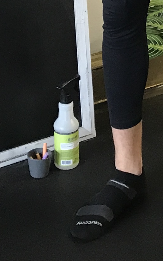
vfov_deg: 13.1
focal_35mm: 145
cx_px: 203
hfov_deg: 8.9
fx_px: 1030
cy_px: -197
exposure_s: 1/24
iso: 40
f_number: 1.8
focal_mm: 3.99
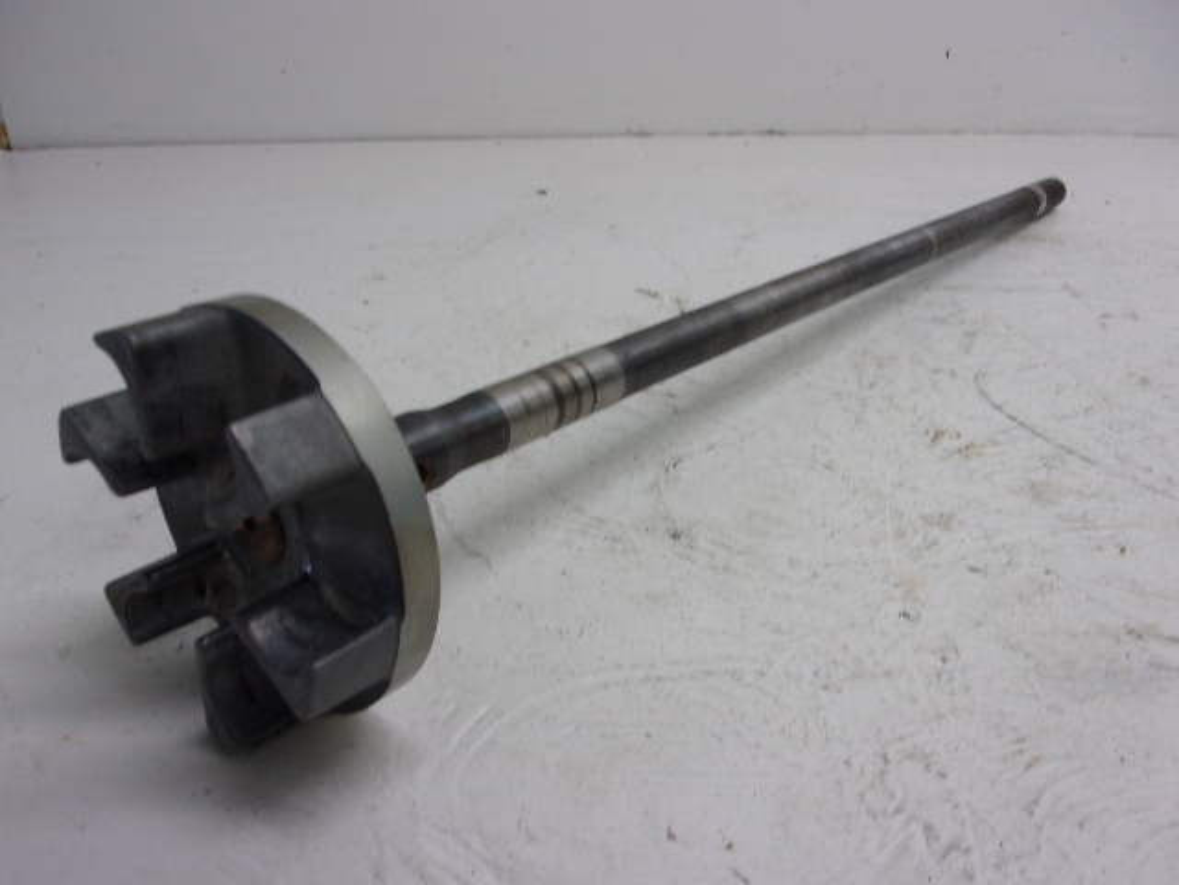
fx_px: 954
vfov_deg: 49.7
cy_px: 442
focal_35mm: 28
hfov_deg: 63.4
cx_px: 590
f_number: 3.9
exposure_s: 1/34
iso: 86
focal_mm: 5.1
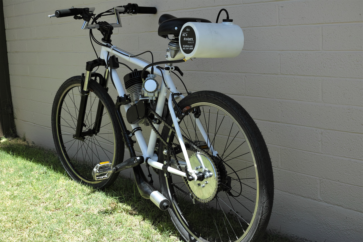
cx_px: 182
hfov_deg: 43.6
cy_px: 121
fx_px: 454
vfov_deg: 29.9
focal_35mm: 45
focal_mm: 30
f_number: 6.3
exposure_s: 1/320
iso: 200
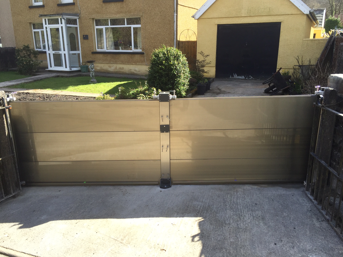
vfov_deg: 48.2
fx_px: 287
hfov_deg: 61.7
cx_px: 172
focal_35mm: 29
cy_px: 128
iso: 32
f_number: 2.2
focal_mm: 4.15
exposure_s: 1/599
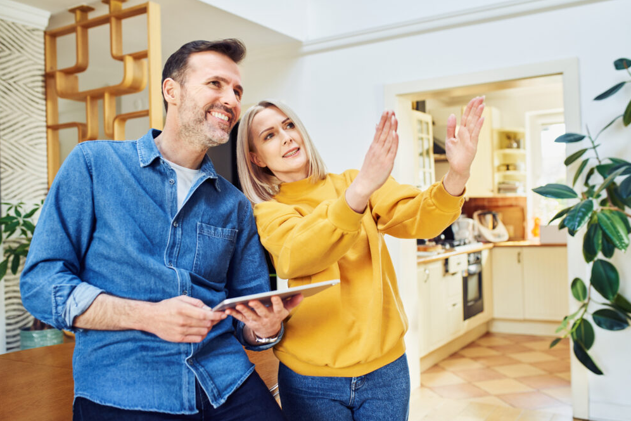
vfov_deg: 36.9
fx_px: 631
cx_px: 316
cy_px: 211
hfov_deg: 53.1
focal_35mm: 36
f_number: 2.5
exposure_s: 1/125
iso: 250
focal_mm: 35
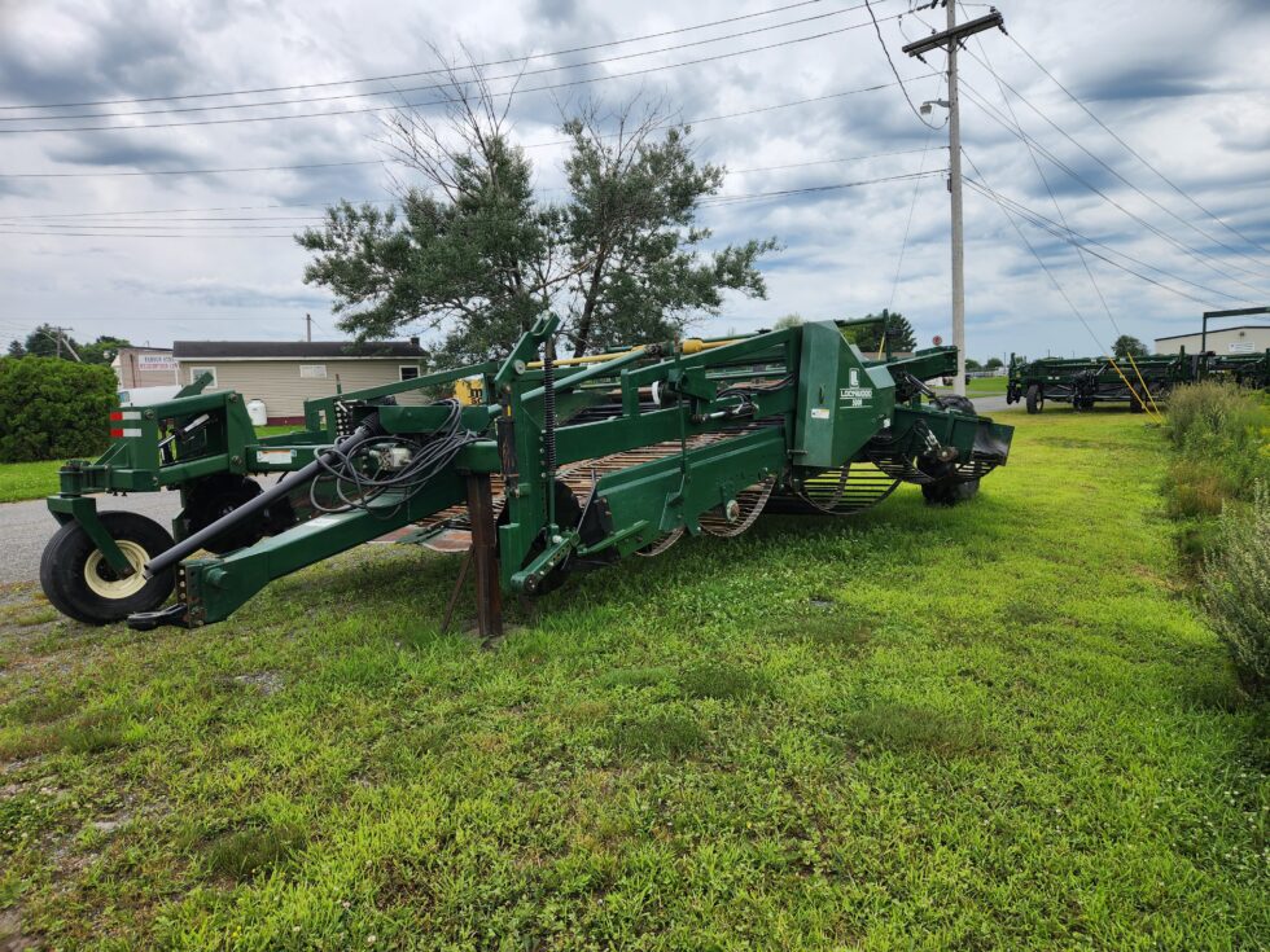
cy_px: 476
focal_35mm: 23
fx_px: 844
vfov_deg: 58.9
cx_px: 635
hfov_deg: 73.9
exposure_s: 1/356
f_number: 1.8
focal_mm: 5.4
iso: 20
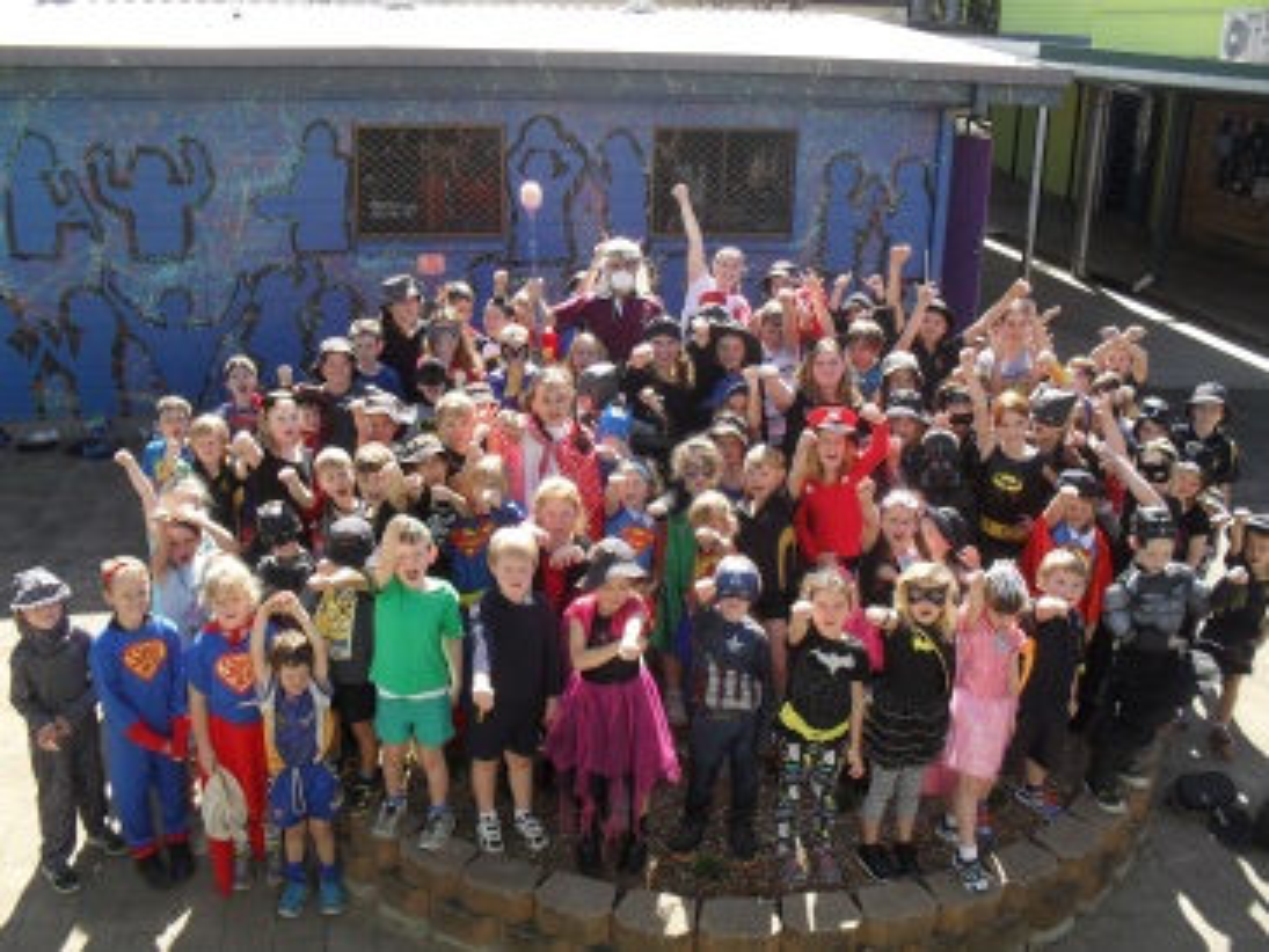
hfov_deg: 52.6
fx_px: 1283
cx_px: 634
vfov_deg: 40.7
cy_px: 476
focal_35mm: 35
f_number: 3.2
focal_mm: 6.3
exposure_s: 1/250
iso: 100
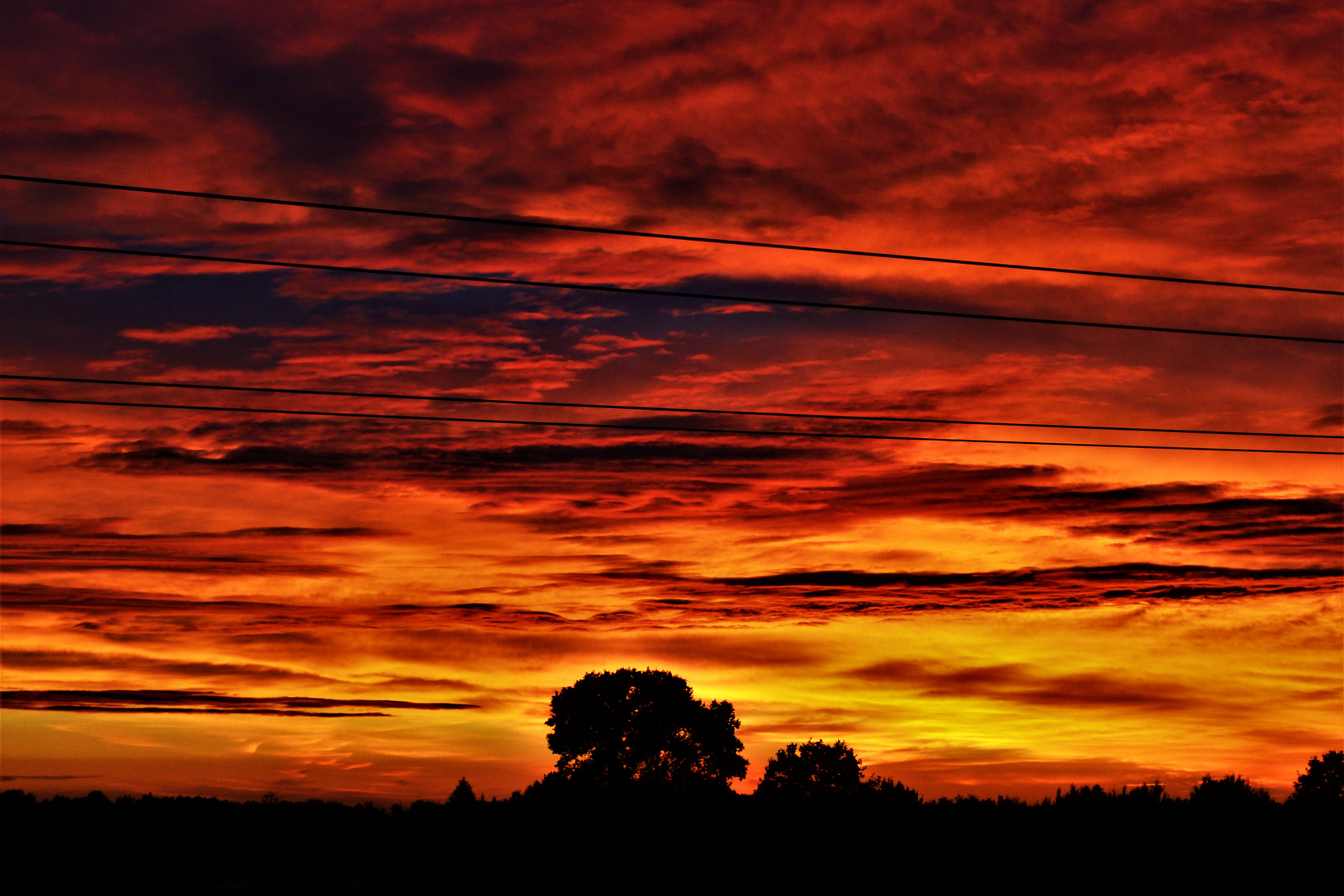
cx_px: 672
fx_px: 2912
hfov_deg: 26.0
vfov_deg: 17.5
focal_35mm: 78
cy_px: 448
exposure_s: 1/100
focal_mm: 52
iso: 400
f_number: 9
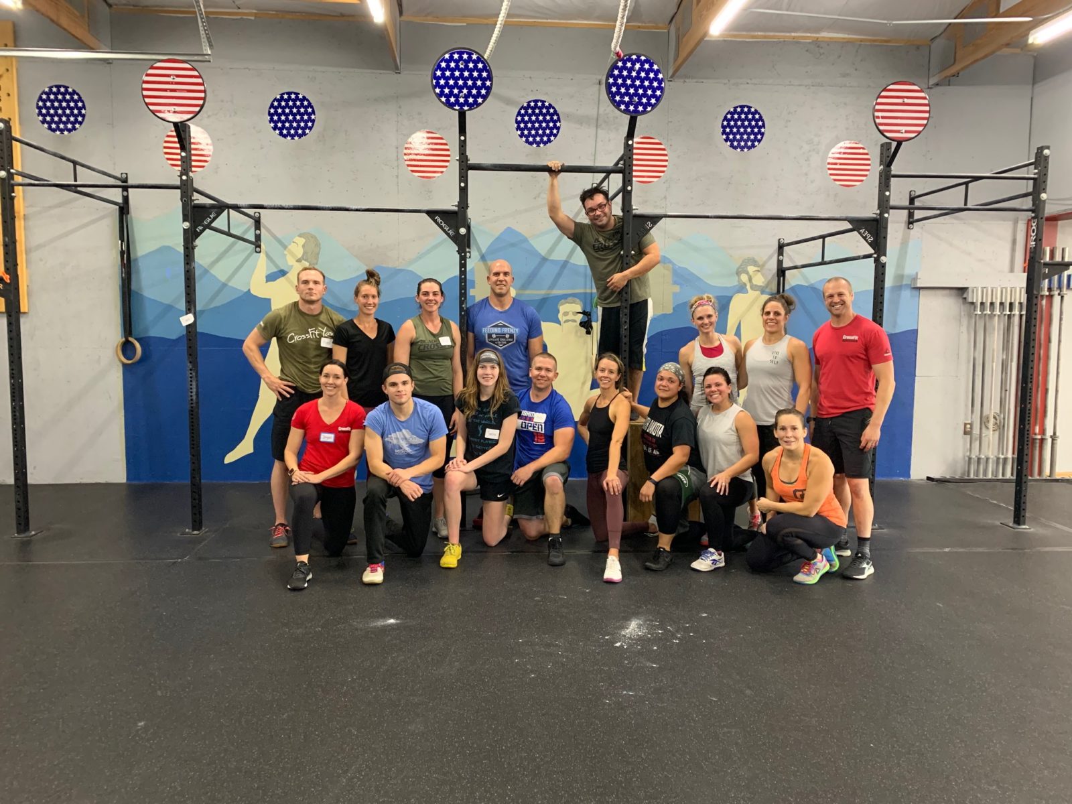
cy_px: 402
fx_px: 805
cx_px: 536
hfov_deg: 67.3
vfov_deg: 53.1
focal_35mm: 26
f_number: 1.8
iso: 400
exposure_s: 1/40
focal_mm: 4.25
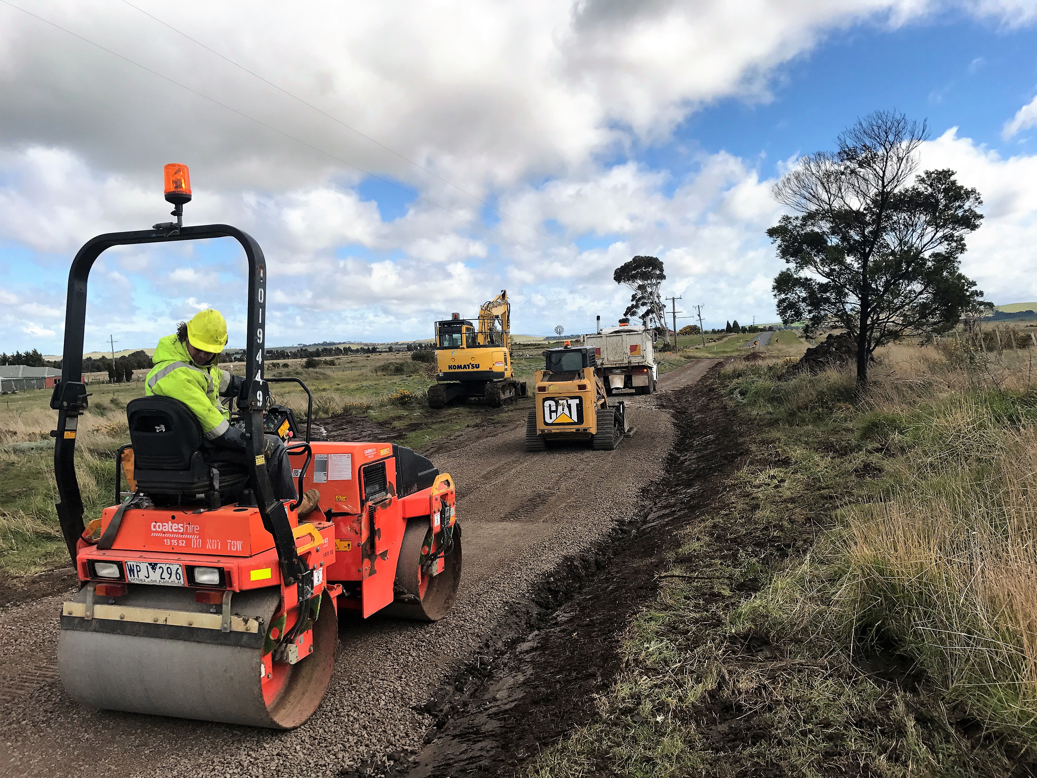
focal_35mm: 28
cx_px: 518
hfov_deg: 63.4
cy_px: 389
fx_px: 839
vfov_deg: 49.7
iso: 20
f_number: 1.8
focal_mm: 3.99
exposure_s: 1/2519
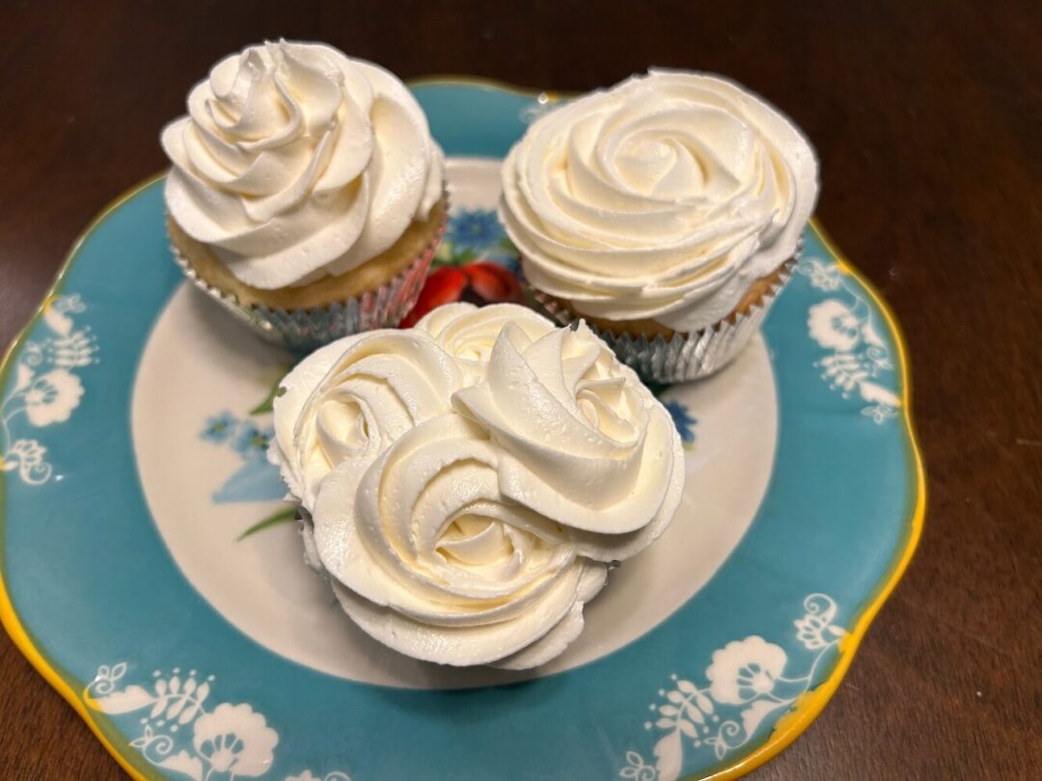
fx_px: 783
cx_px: 521
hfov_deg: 67.3
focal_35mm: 26
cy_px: 390
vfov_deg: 53.1
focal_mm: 5.7
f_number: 1.5
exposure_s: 1/120
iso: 100
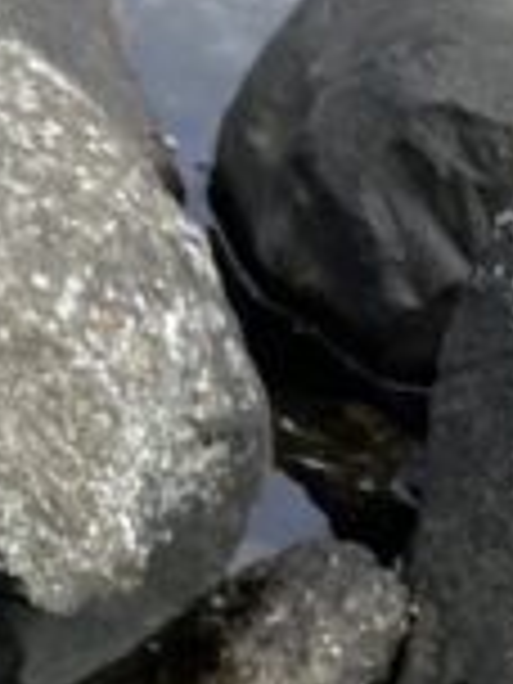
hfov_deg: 7.3
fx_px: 3458
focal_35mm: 175
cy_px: -819
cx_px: -1152
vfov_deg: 10.2
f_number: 1.8
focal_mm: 4.25
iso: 32
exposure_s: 1/2188
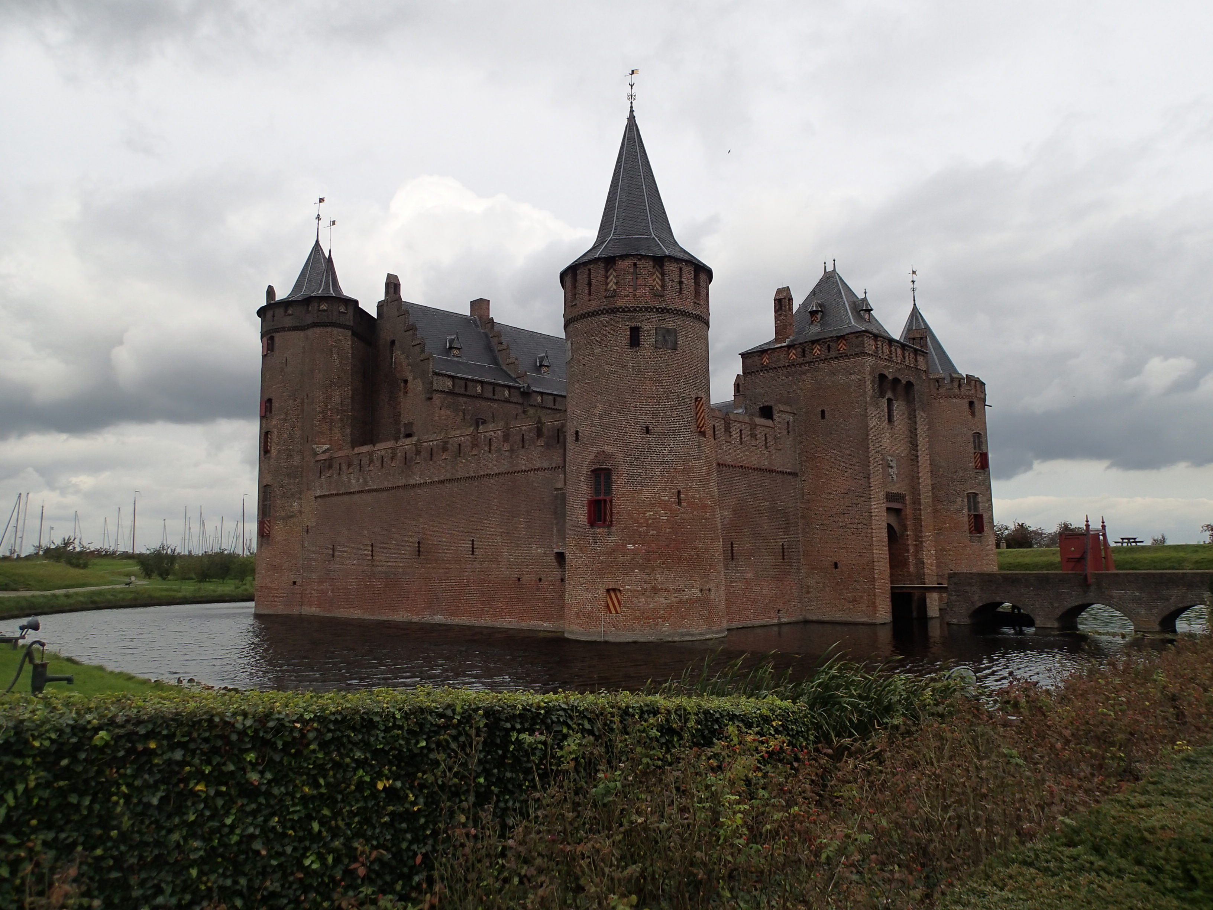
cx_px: 606
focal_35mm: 25
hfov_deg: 69.4
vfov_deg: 54.9
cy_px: 455
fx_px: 876
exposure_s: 1/160
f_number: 8
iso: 100
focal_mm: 4.5
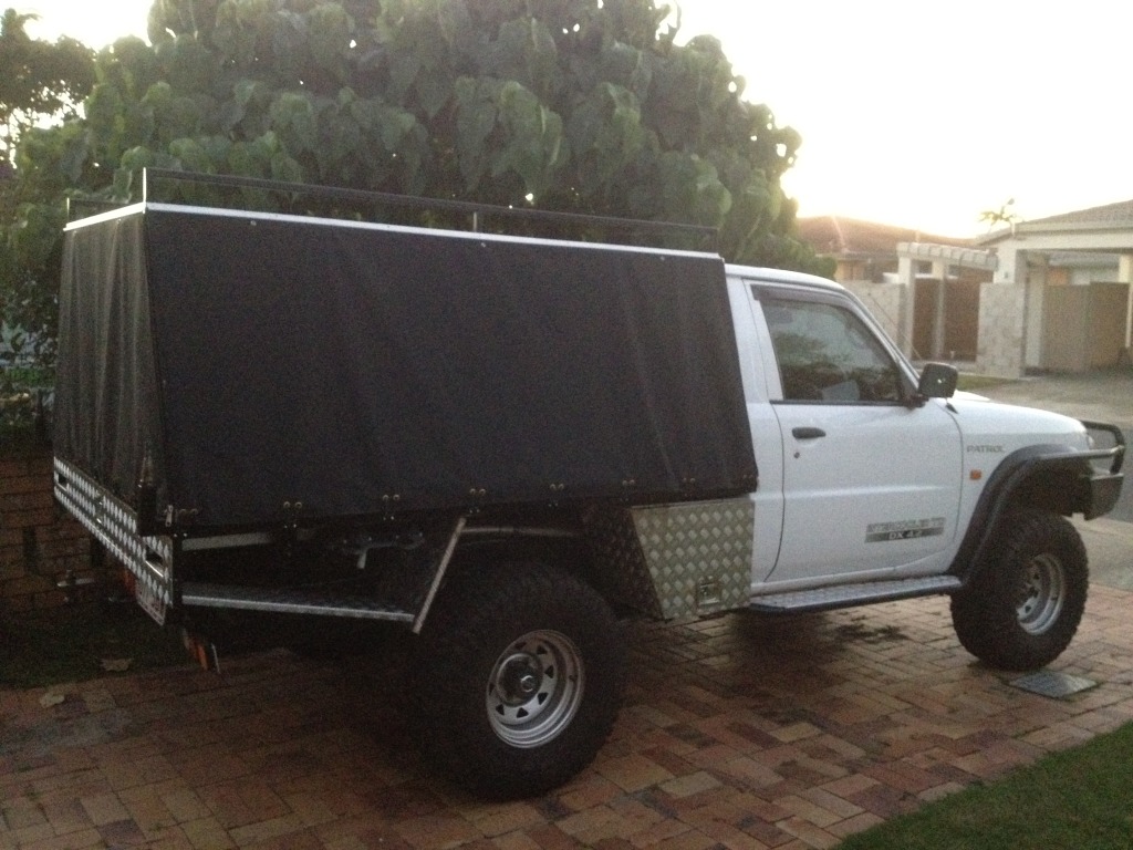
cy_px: 425
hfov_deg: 52.6
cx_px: 566
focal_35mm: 35
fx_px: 1146
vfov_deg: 40.7
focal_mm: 4.3
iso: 800
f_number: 2.4
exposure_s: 1/15
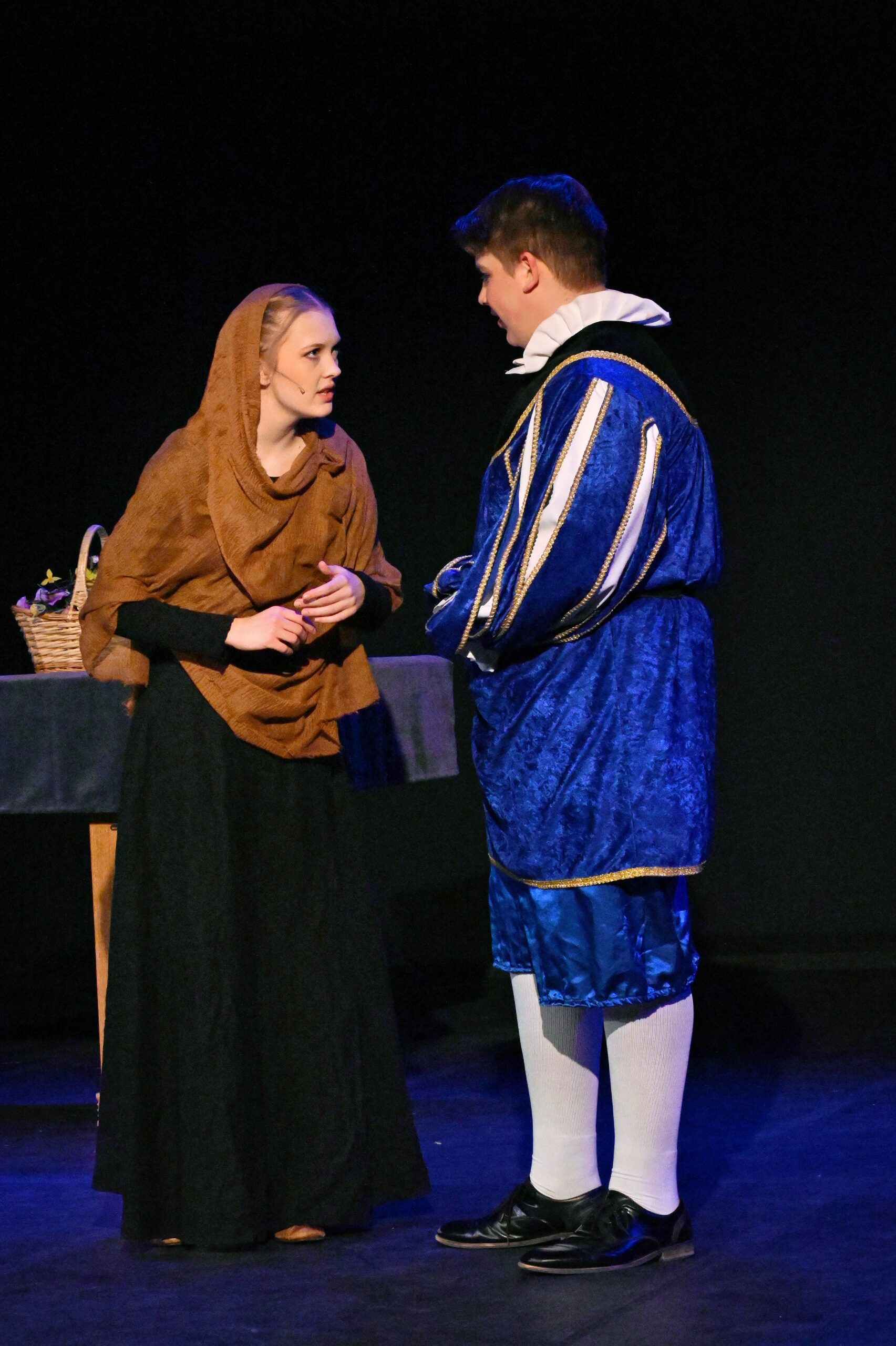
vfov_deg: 19.5
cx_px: 448
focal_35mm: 105
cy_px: 673
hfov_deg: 13.0
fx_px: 3922
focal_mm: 70
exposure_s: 1/400
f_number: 9
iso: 6400
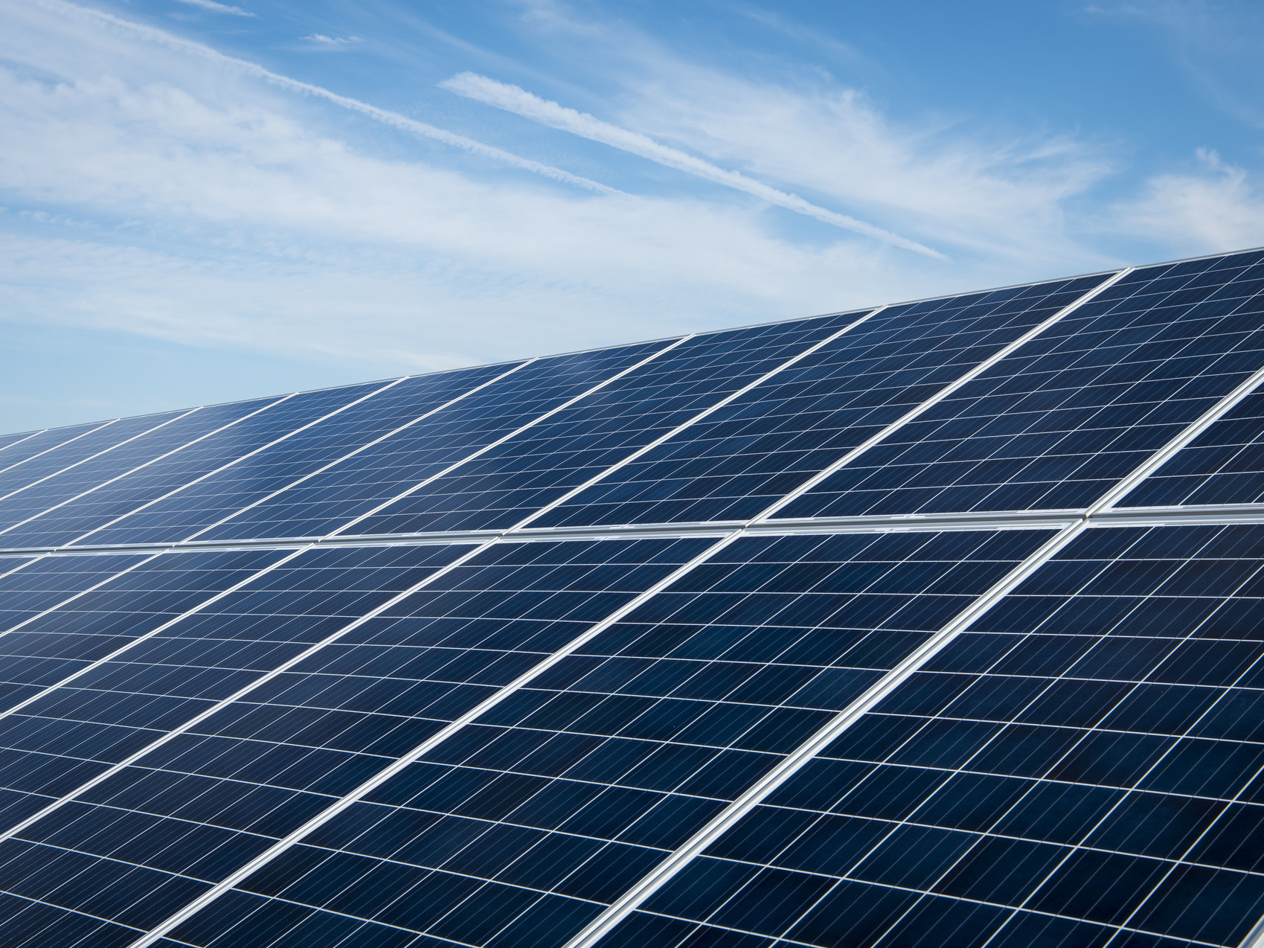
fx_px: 1826
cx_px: 630
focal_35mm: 50
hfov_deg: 38.2
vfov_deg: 29.1
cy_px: 476
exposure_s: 1/125
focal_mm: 46
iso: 100
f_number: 13
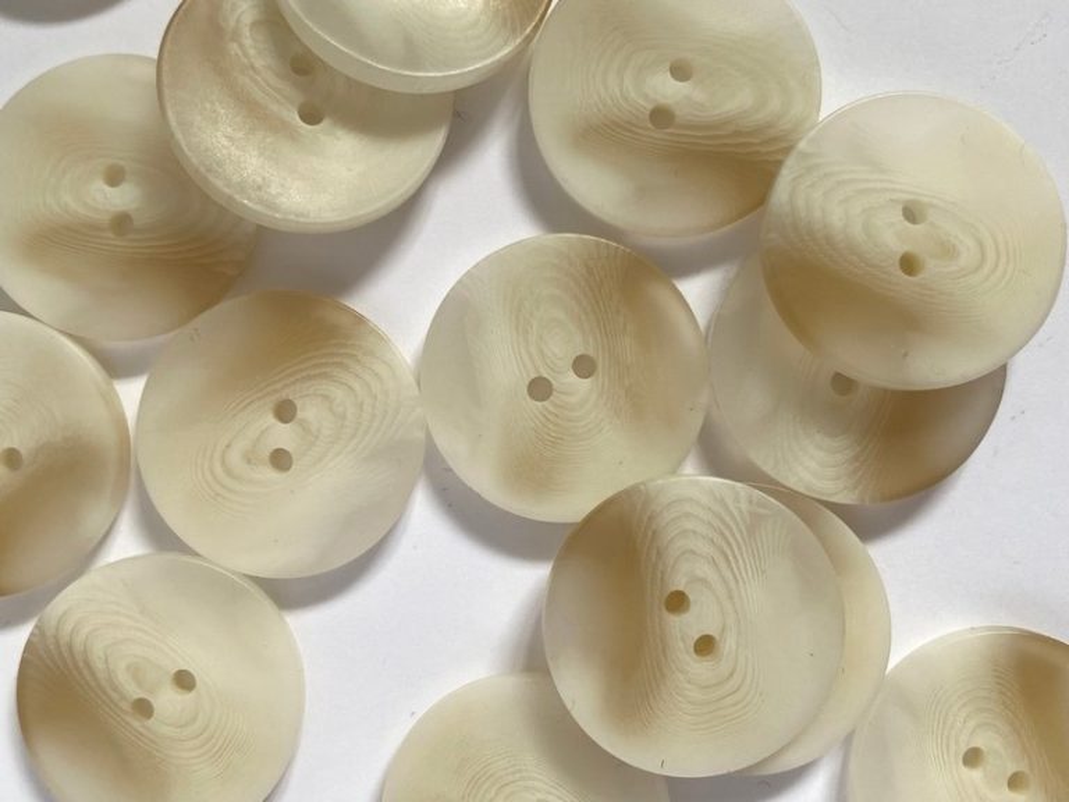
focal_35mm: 26
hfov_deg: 67.3
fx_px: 803
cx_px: 534
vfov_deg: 53.1
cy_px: 401
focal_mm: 4.25
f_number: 1.8
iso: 125
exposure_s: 1/121
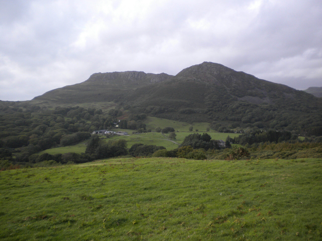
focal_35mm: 35
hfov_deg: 52.6
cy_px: 120
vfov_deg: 40.7
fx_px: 326
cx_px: 161
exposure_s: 1/589
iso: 80
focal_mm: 6.3
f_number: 3.1
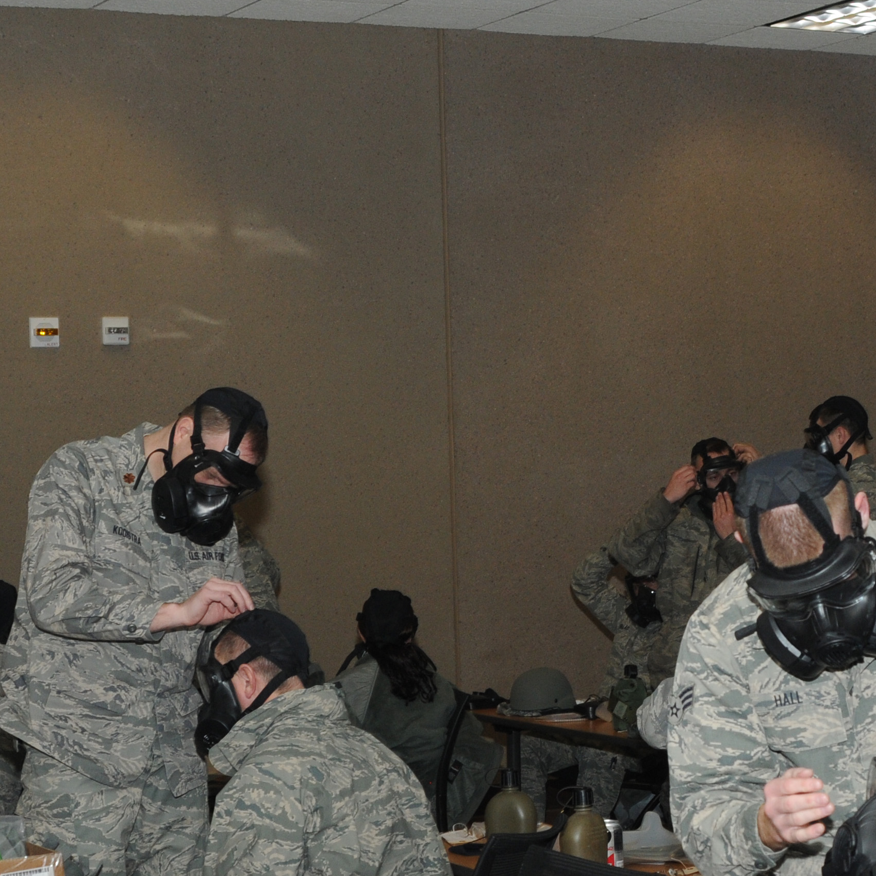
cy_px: 597
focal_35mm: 90
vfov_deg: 19.2
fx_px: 2577
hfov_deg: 19.2
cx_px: 581
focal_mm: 28
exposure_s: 1/60
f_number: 5.6
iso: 400
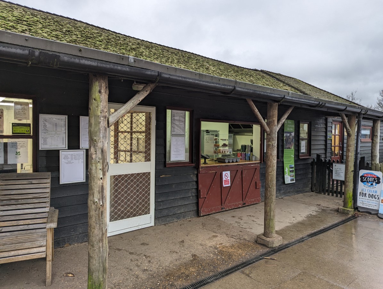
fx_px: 266
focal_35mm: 24
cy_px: 144
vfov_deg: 56.9
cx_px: 192
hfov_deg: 71.5
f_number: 1.85
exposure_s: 1/191
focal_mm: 6.81
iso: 45
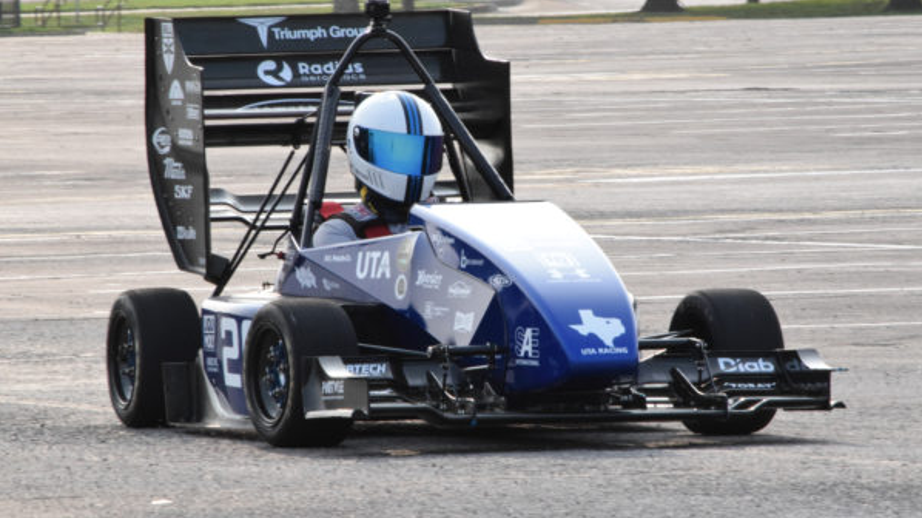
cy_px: 222
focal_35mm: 410
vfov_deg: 3.0
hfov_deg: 5.3
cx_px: 461
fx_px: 10021
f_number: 29
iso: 3200
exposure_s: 1/500
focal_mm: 260
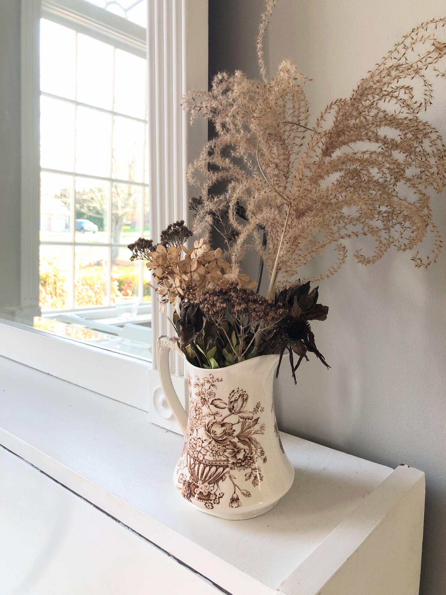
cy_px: 298
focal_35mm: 28
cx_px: 223
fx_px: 481
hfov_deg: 49.7
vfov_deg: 63.4
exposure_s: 1/30
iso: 25
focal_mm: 3.99
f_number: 1.8
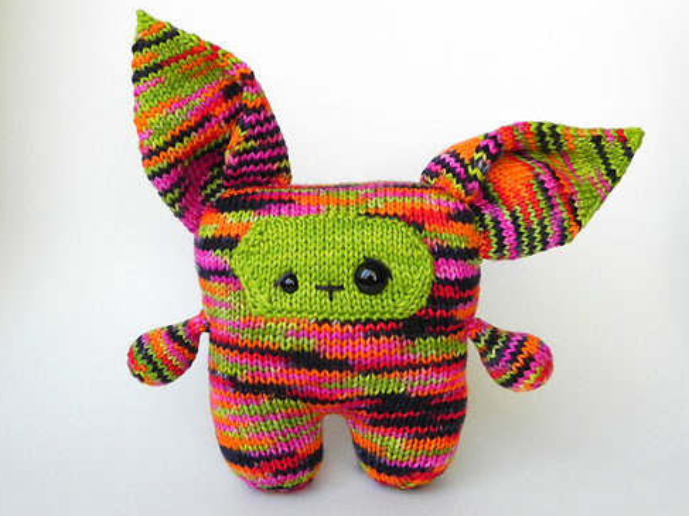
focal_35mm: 38
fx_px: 756
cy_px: 261
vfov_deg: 37.7
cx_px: 344
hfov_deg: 49.0
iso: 160
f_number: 3.5
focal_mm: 6.6
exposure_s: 1/85
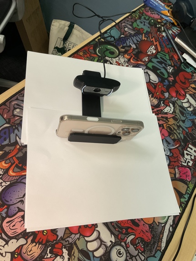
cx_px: 98
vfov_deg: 61.6
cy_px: 130
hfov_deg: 48.2
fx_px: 219
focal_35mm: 29
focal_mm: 3
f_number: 1.8
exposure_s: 1/60
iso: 80
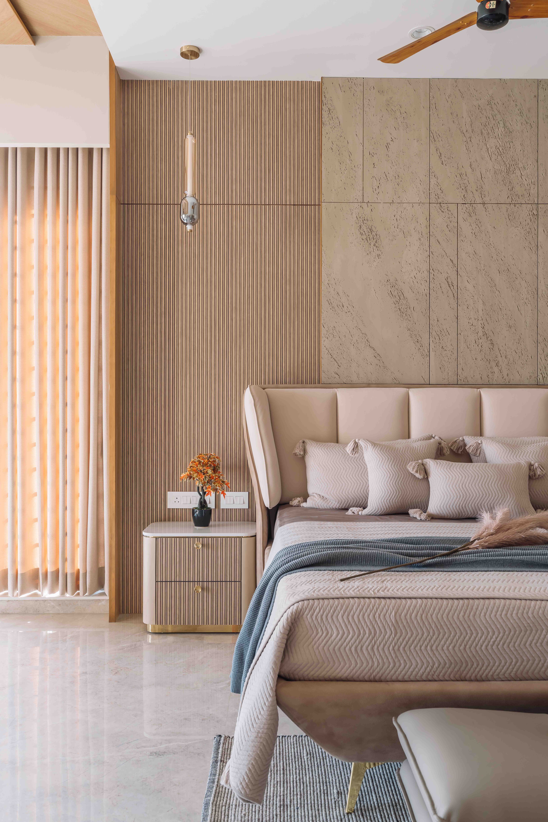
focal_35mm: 29
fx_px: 662
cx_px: 274
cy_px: 411
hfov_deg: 45.0
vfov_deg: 63.7
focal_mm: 29
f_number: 8
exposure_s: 1/2
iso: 160
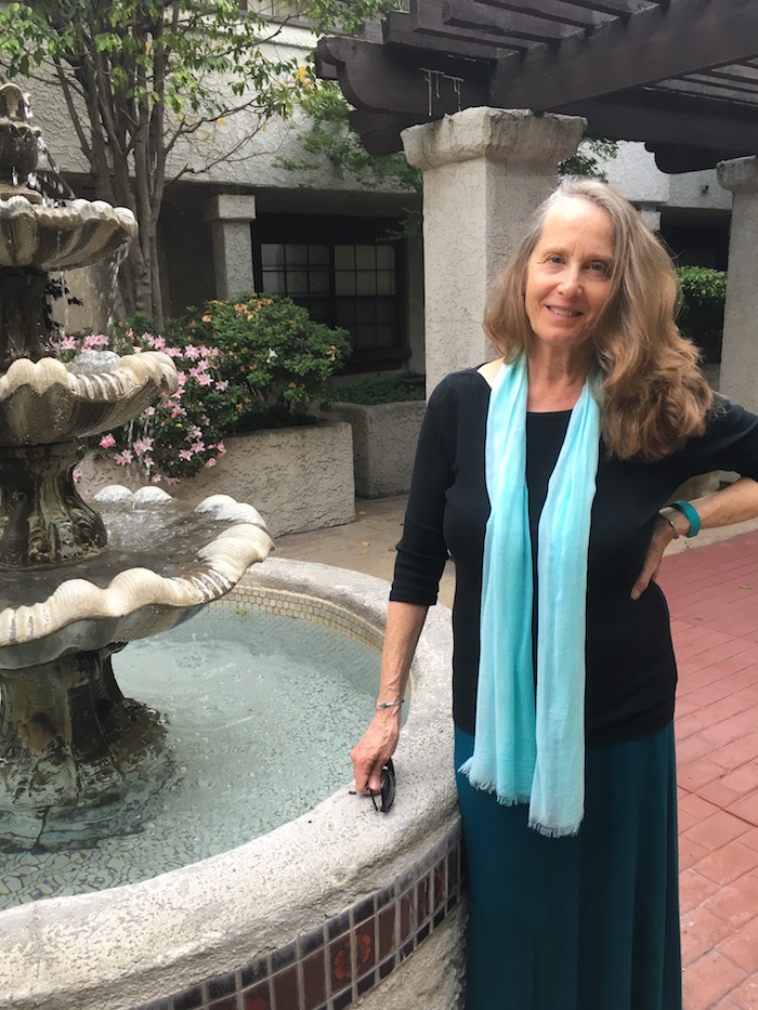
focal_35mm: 29
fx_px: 847
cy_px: 505
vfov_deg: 61.7
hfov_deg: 48.2
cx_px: 379
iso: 25
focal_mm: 4.15
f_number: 2.2
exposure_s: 1/40
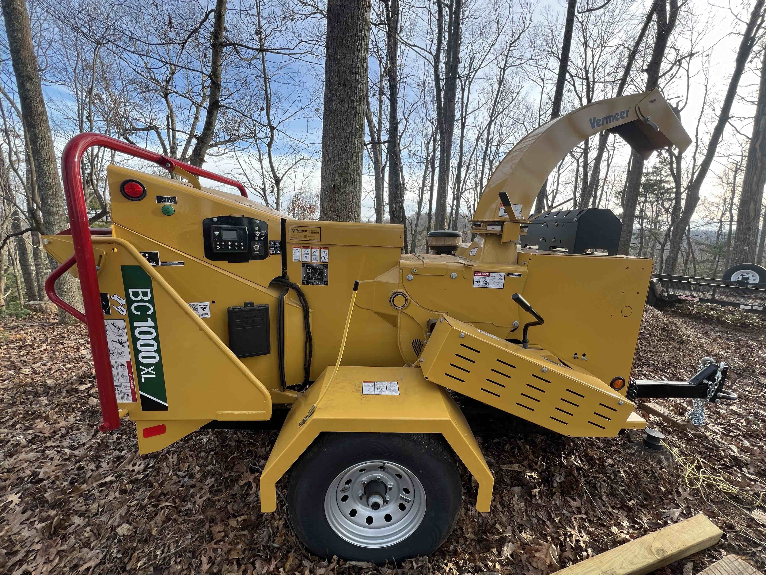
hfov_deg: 106.2
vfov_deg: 89.9
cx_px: 383
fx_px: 288
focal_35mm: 13
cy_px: 288
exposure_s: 1/165
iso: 32
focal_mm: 1.57
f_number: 1.8
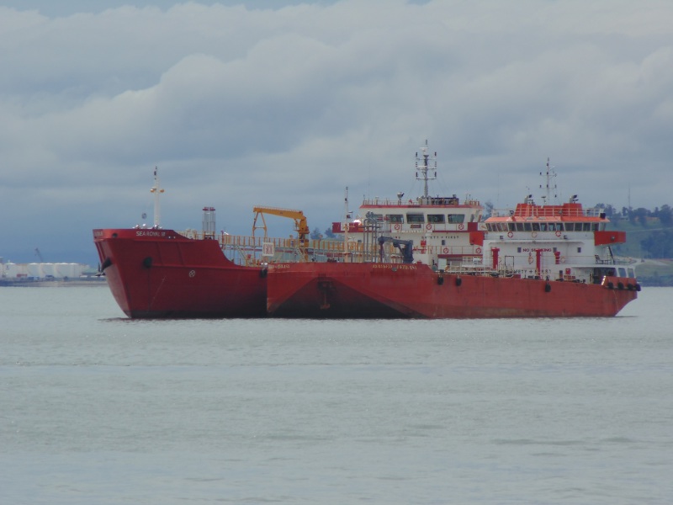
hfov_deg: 4.3
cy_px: 252
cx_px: 336
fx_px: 9021
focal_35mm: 464
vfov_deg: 3.2
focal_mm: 83.2
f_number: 5.7
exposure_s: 1/800
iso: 80
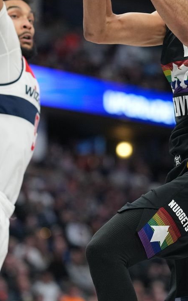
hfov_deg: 5.2
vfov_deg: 8.4
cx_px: 242
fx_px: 2041
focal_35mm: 249
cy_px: 74
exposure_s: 1/2000
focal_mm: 85
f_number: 1.8
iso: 2000
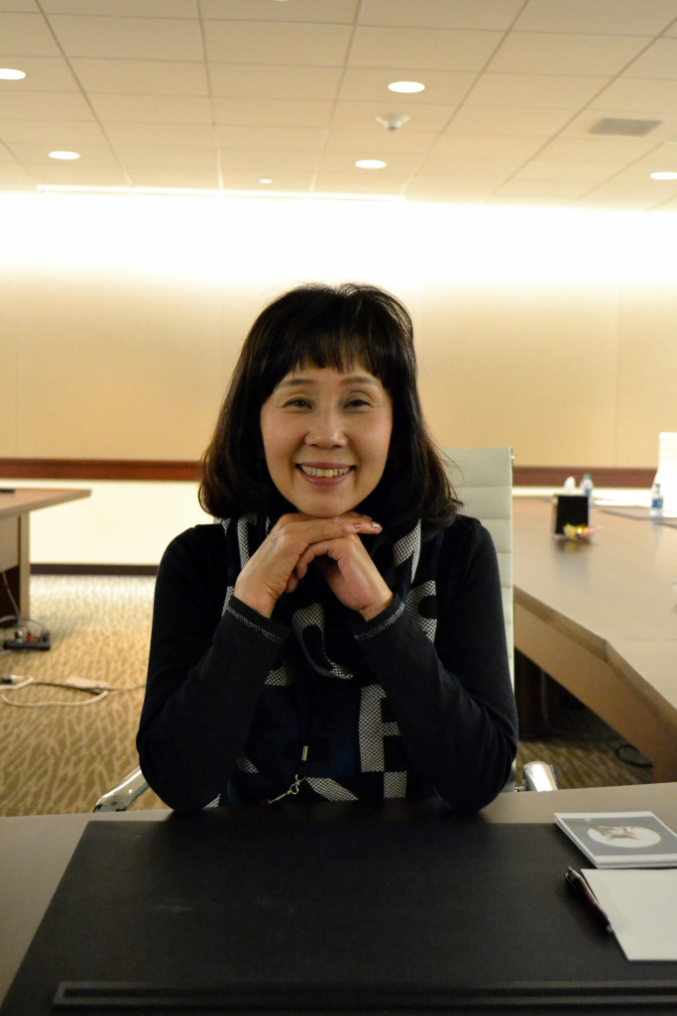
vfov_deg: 45.0
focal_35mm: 44
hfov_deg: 30.8
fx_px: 1227
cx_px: 338
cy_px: 508
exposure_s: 1/50
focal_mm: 29
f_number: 4.5
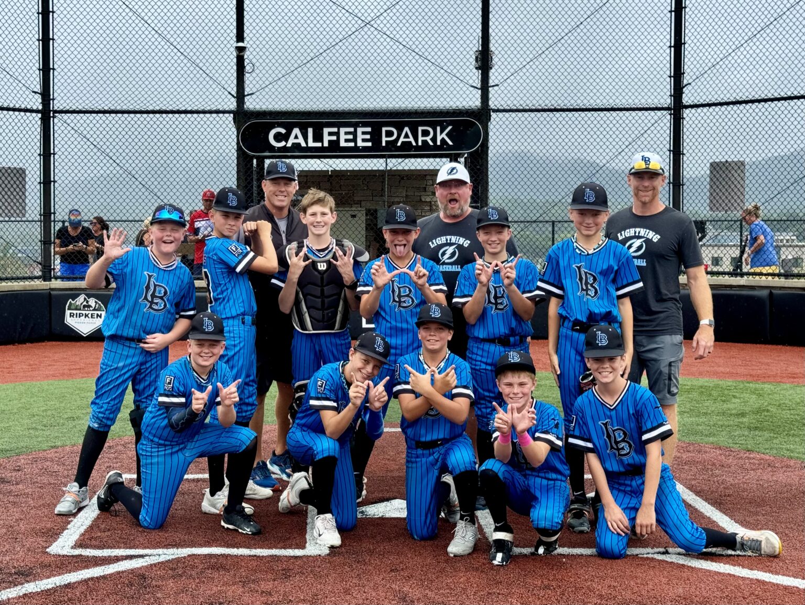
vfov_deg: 30.3
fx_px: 1117
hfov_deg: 39.6
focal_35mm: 48
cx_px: 402
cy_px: 302
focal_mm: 6.76
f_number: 1.78
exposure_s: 1/2415
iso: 64
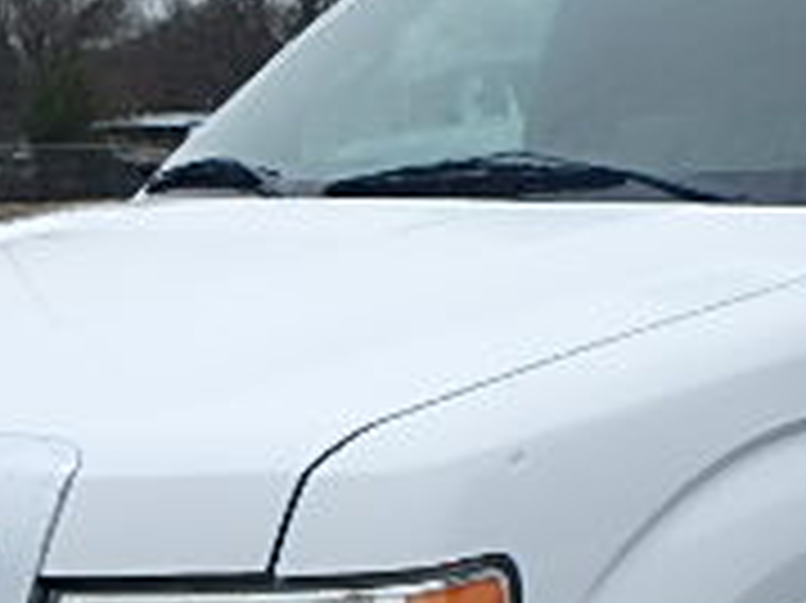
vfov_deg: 18.9
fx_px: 1745
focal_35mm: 75
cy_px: 662
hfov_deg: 25.9
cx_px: 518
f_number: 3.5
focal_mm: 3.7
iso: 125
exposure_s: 1/400
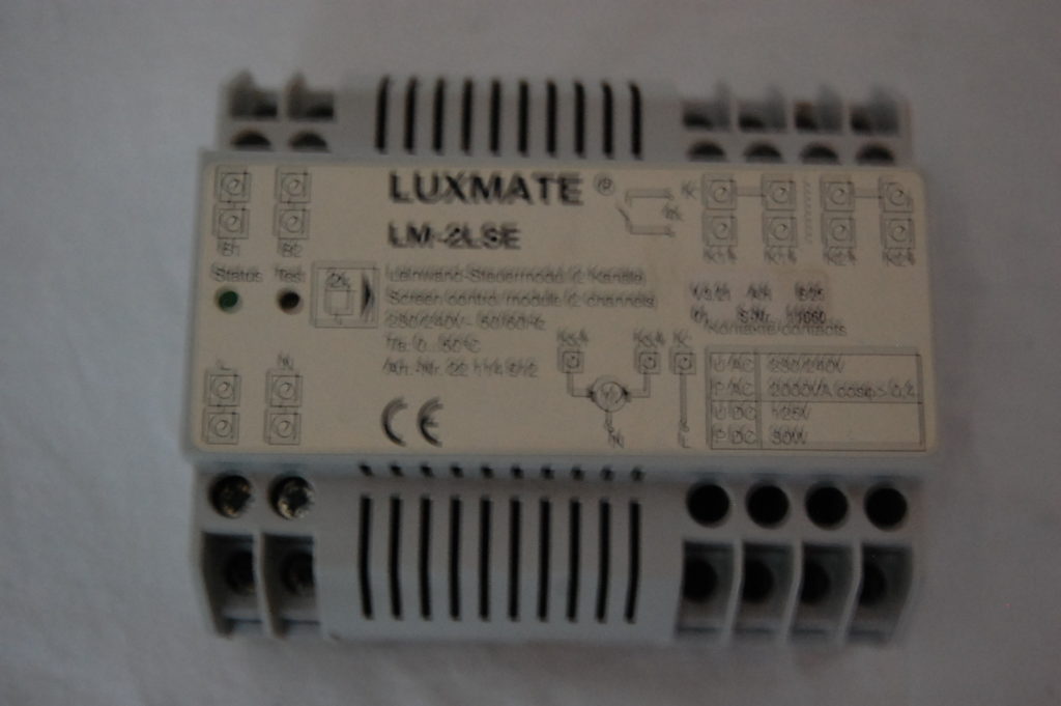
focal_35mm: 57
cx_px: 530
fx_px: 1679
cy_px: 353
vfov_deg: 23.7
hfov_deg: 35.1
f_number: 4.8
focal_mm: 38
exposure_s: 1/6
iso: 1600
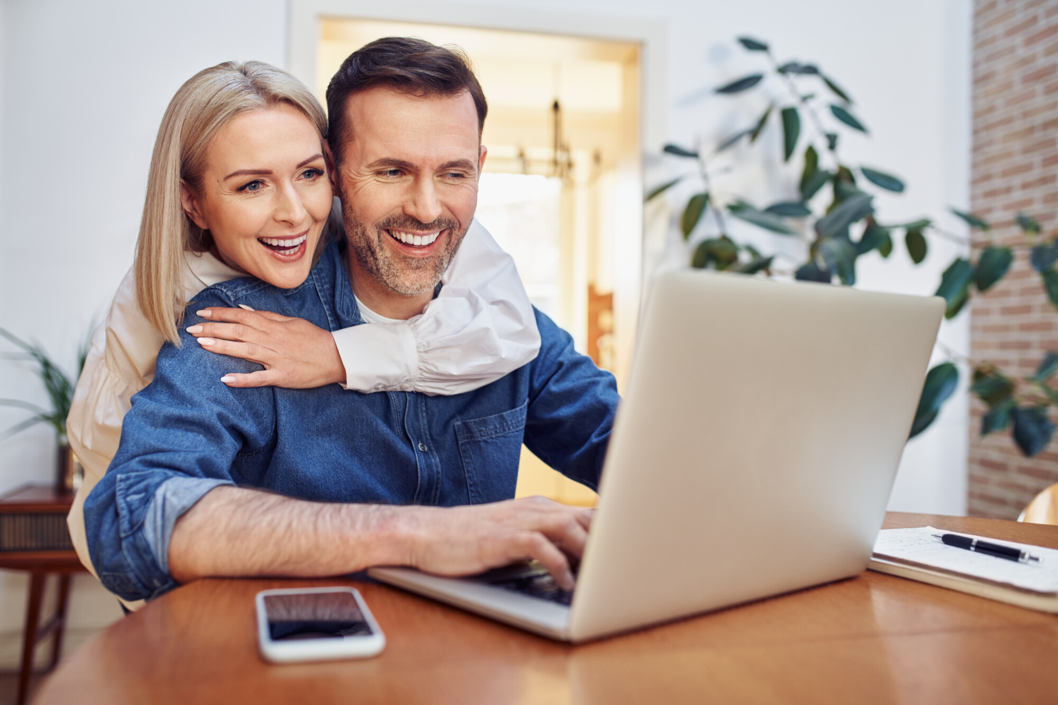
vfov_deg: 37.9
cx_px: 529
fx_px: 1029
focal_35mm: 35
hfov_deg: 54.4
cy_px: 352
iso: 320
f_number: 2.2
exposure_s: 1/125
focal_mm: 35
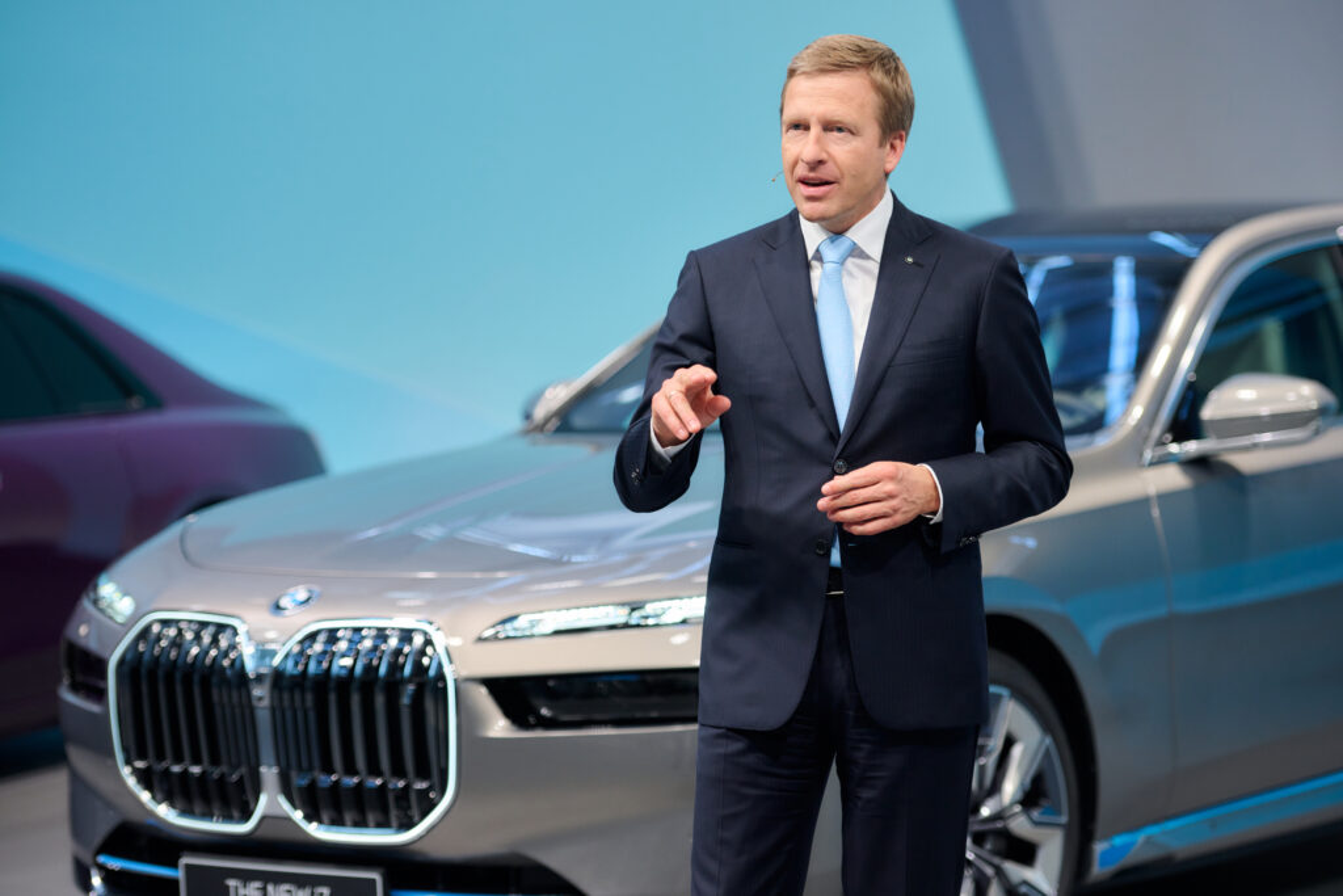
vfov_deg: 12.5
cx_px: 672
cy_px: 448
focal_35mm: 110
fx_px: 4104
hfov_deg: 18.6
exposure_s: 1/200
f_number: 2.8
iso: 500
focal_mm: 110
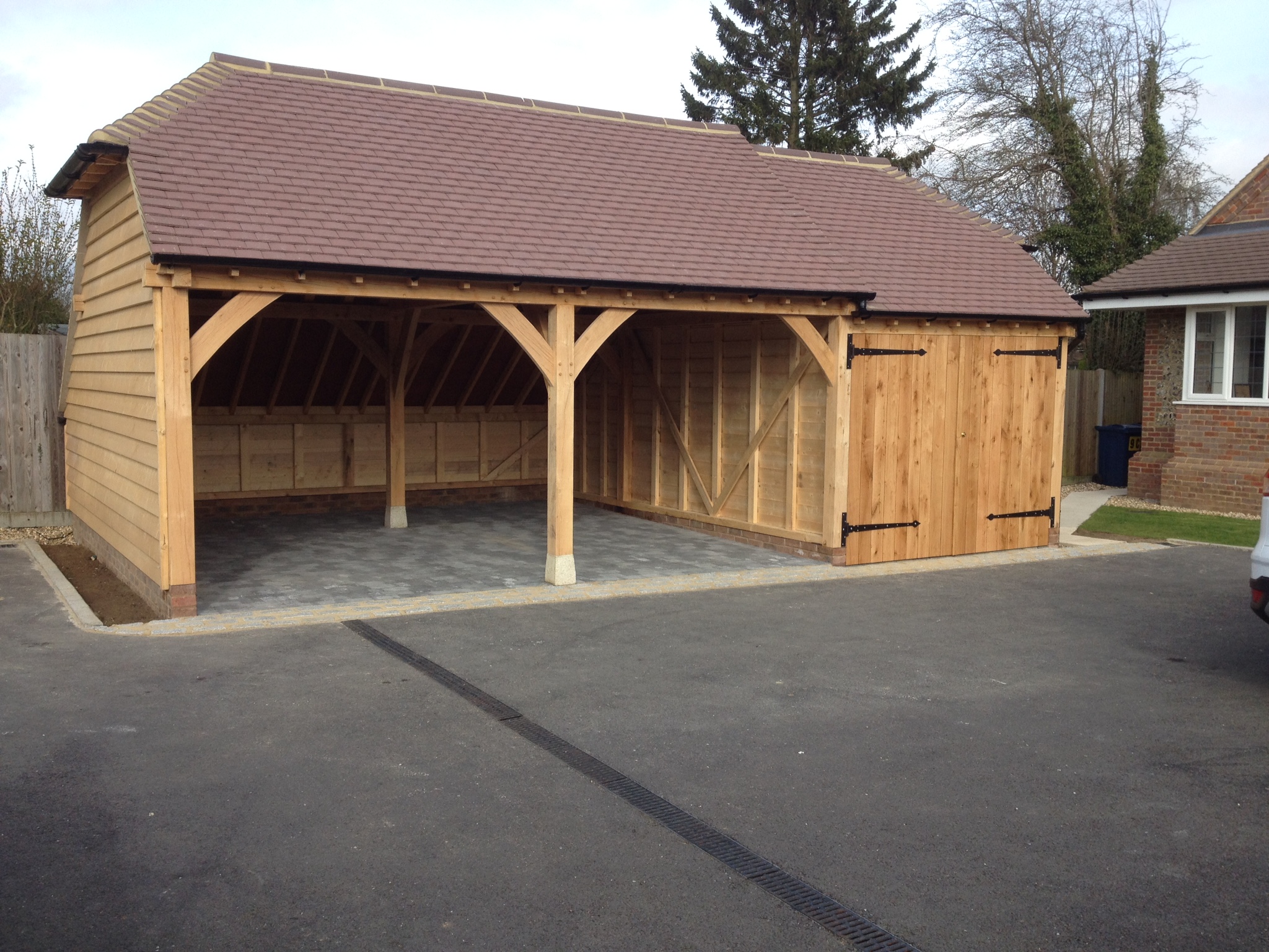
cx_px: 634
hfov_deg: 52.6
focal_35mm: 35
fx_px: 1283
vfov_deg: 40.7
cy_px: 476
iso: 50
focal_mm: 4.28
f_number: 2.4
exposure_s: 1/746
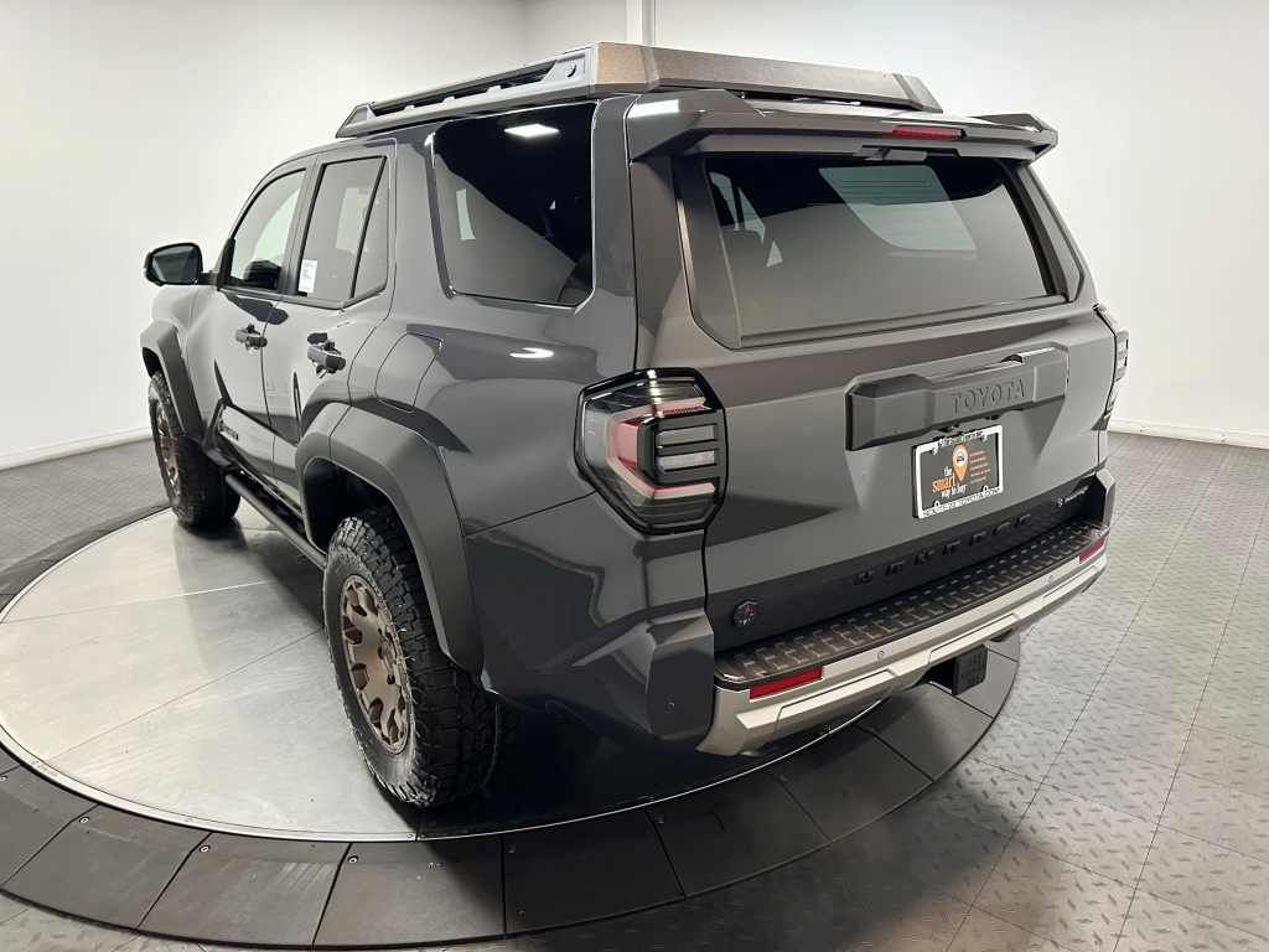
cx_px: 634
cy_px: 476
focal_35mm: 24
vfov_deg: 56.8
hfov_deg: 71.6
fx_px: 880
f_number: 1.78
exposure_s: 1/60
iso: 640
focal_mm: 6.86
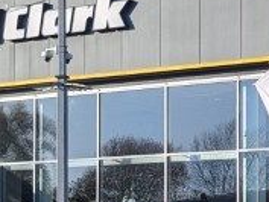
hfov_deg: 12.1
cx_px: 264
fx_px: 1260
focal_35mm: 162
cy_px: 199
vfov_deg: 9.1
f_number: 1.85
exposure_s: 1/1048
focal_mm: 6.81
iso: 43
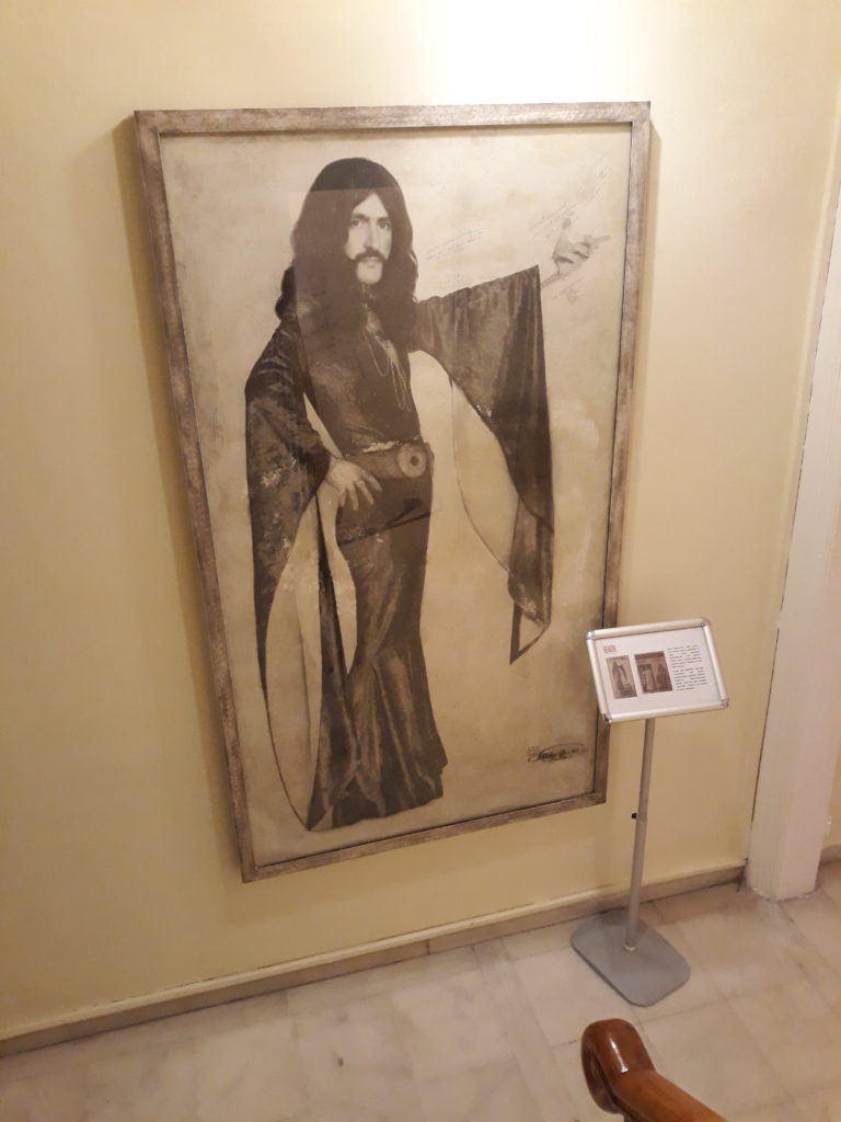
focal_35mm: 27
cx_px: 420
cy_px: 561
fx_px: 875
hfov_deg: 51.4
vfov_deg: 65.3
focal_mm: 3.71
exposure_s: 1/25
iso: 400
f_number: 1.7
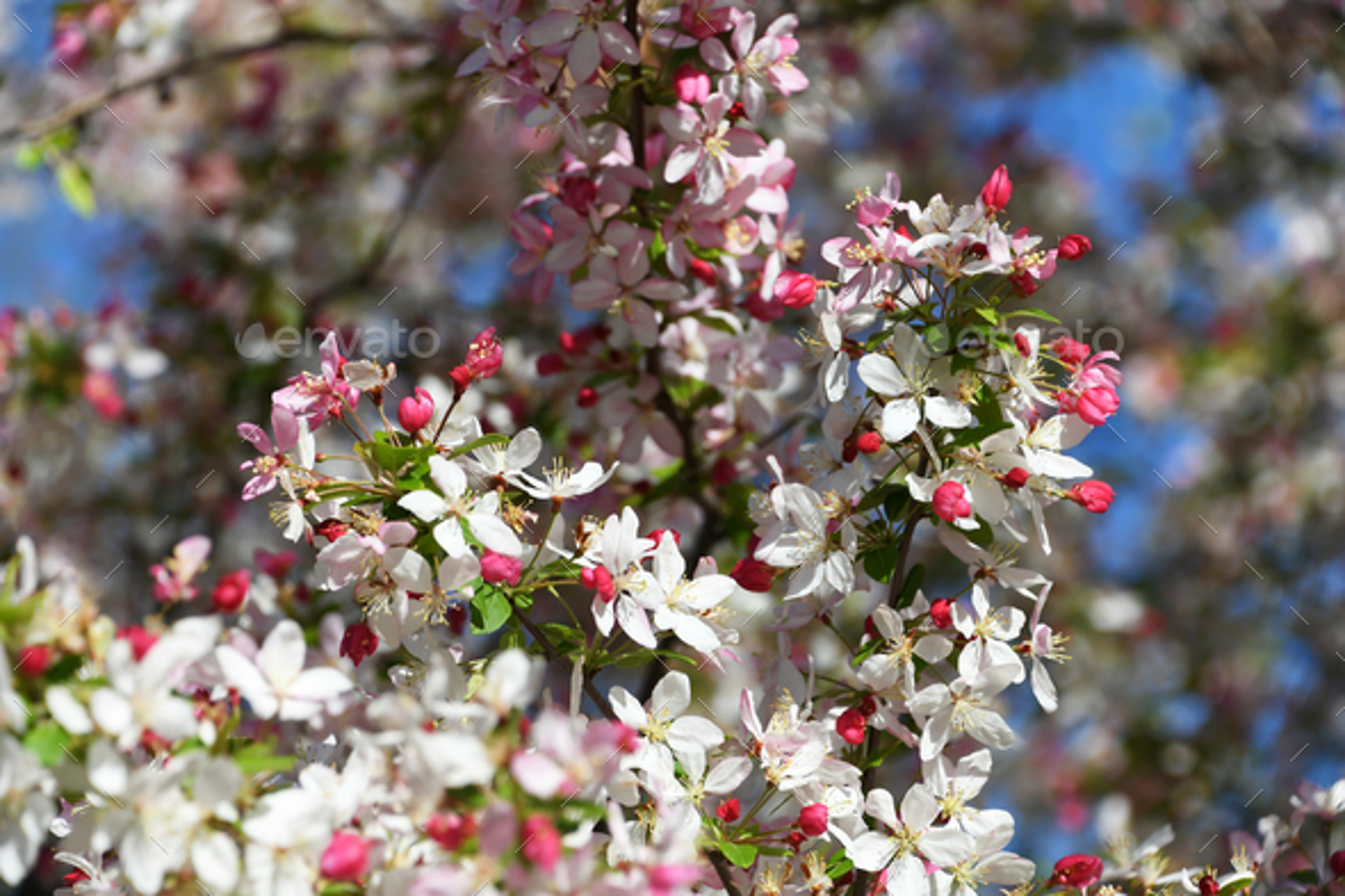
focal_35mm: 165
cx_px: 672
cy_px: 448
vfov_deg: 8.3
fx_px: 6162
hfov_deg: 12.5
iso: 200
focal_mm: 110
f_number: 5.6
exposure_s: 1/1250
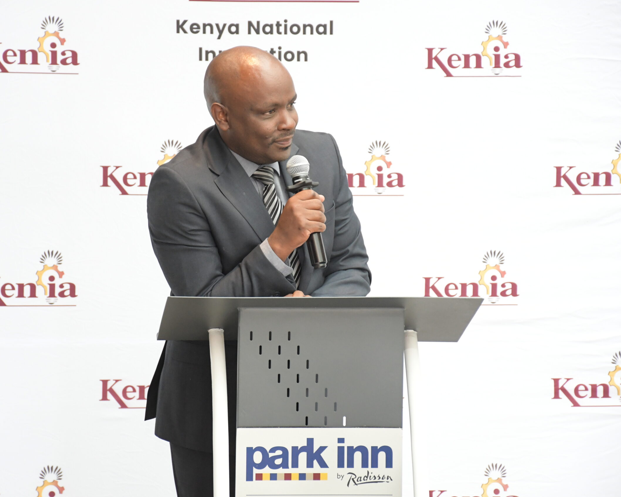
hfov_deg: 12.0
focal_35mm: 161
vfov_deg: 9.6
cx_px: 268
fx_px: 2959
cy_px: 249
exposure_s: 1/100
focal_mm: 95
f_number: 5.3
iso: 2500
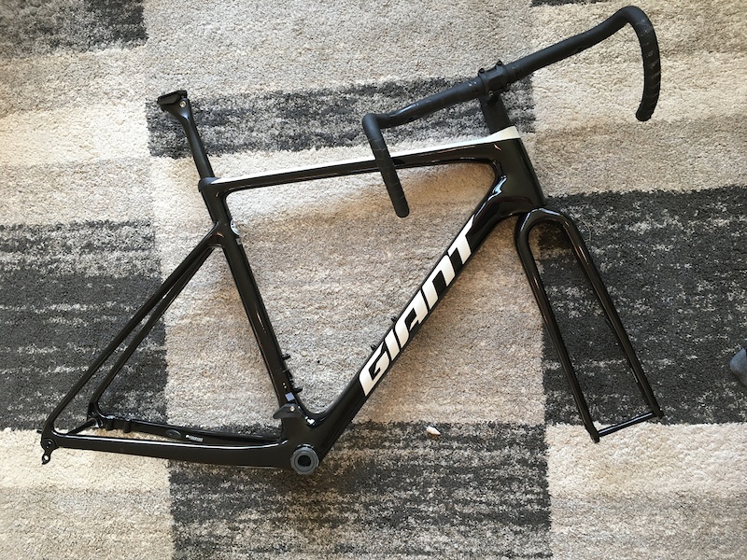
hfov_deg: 61.7
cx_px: 374
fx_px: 626
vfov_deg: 48.2
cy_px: 280
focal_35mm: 29
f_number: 2.2
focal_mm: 4.15
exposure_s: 1/30
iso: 80
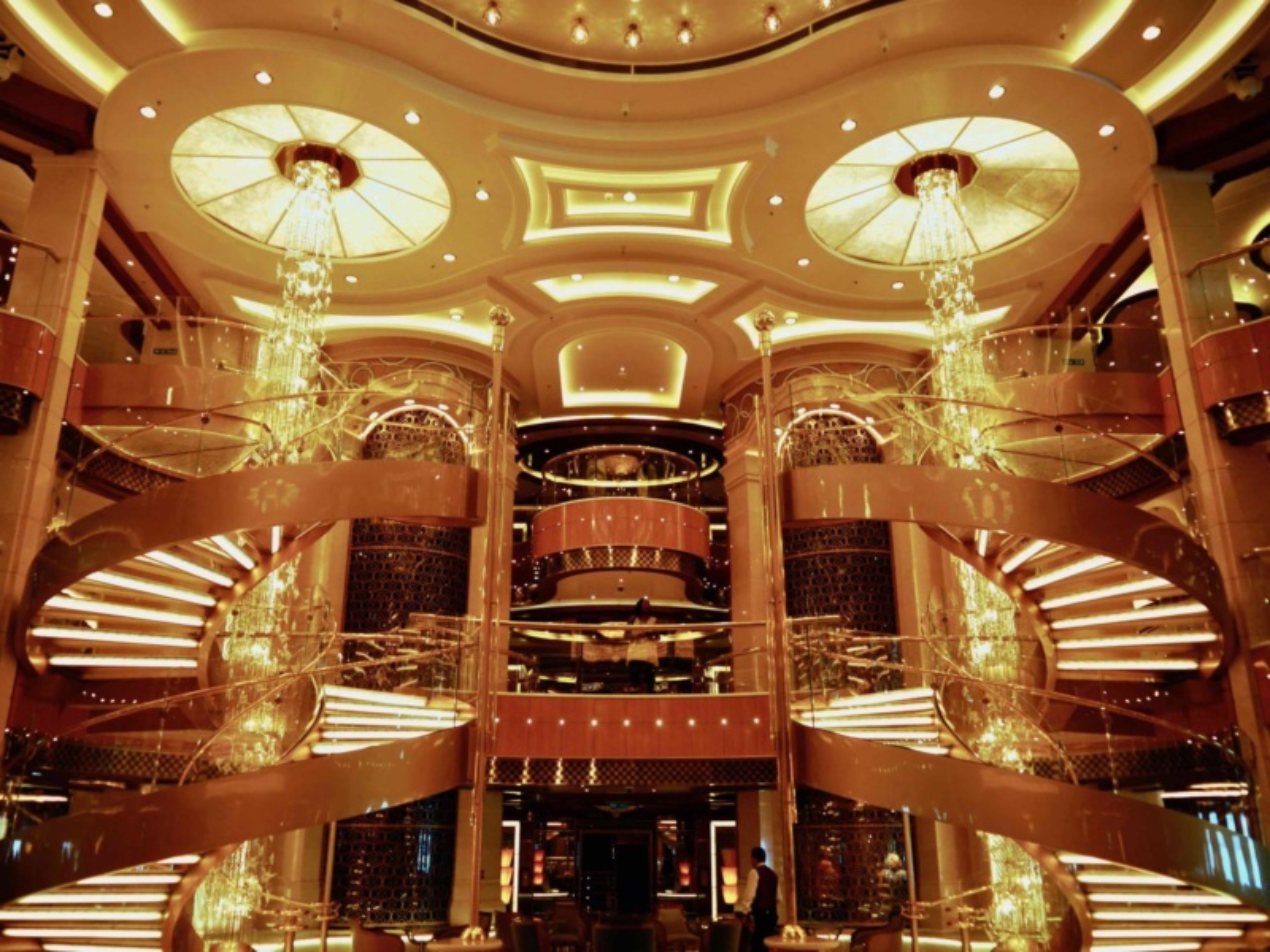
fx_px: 1027
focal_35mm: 28
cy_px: 476
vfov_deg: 49.7
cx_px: 635
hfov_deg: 63.4
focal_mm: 14
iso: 400
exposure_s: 1/60
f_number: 3.5
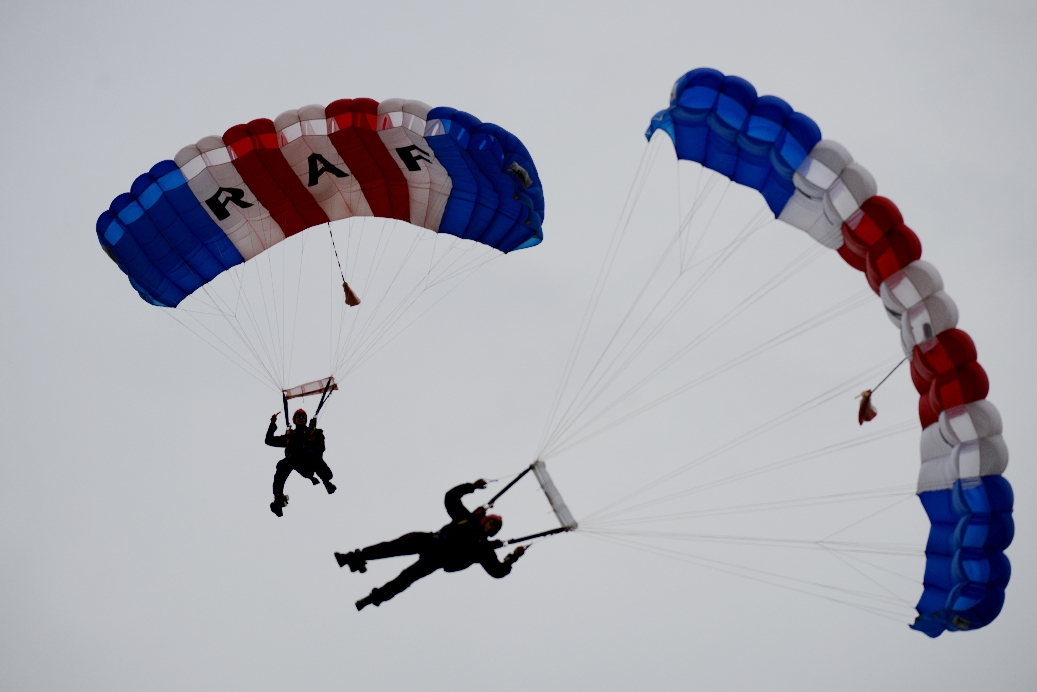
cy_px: 346
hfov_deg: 10.3
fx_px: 5763
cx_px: 518
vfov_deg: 6.9
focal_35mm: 200
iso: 250
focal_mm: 200
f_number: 4.5
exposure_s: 1/1250
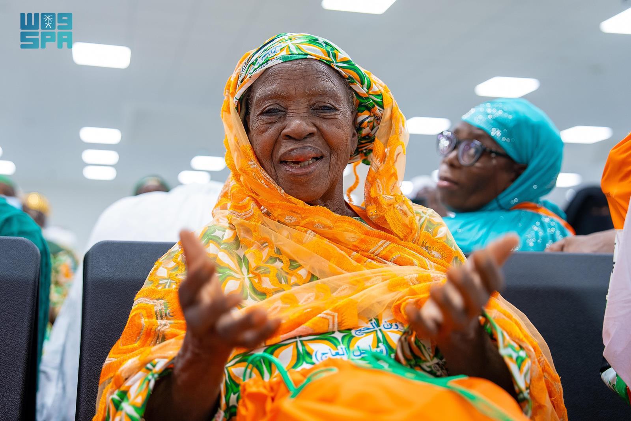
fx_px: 842
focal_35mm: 48
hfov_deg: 41.1
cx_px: 316
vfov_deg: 28.1
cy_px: 210
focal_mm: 48
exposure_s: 1/50
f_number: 2.8
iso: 500
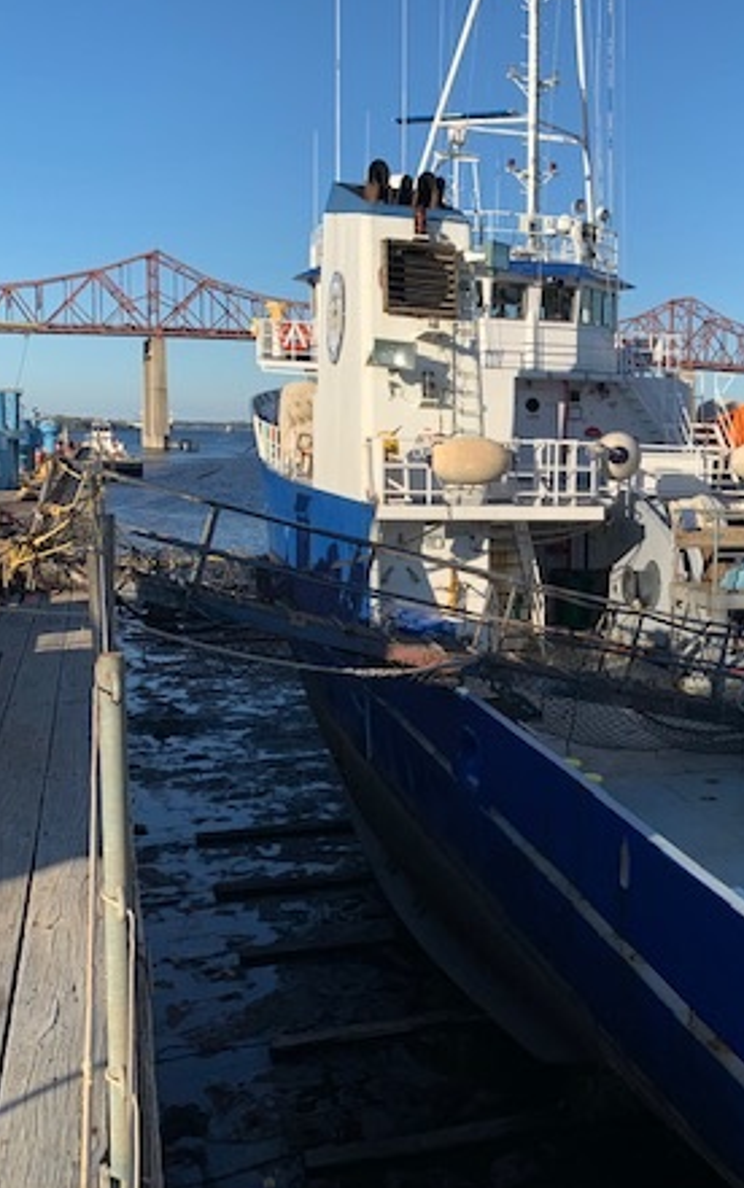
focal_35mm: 40
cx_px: 663
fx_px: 1296
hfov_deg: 30.7
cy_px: 576
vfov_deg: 49.3
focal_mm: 4.25
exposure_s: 1/2257
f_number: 1.8
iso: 25
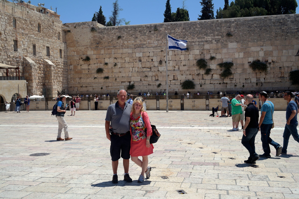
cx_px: 150
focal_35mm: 36
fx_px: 299
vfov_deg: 36.9
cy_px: 100
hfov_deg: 53.1
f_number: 7.1
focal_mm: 24
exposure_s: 1/400
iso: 100
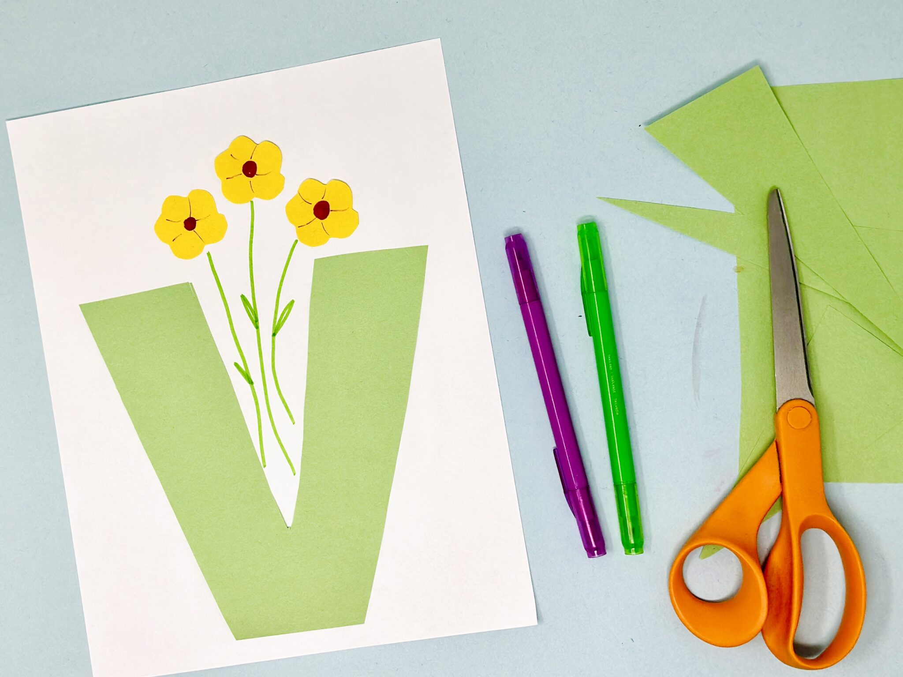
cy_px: 338
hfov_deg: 39.7
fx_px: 1252
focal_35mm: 48
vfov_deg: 30.3
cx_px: 452
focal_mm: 6.86
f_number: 1.78
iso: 80
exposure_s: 1/535
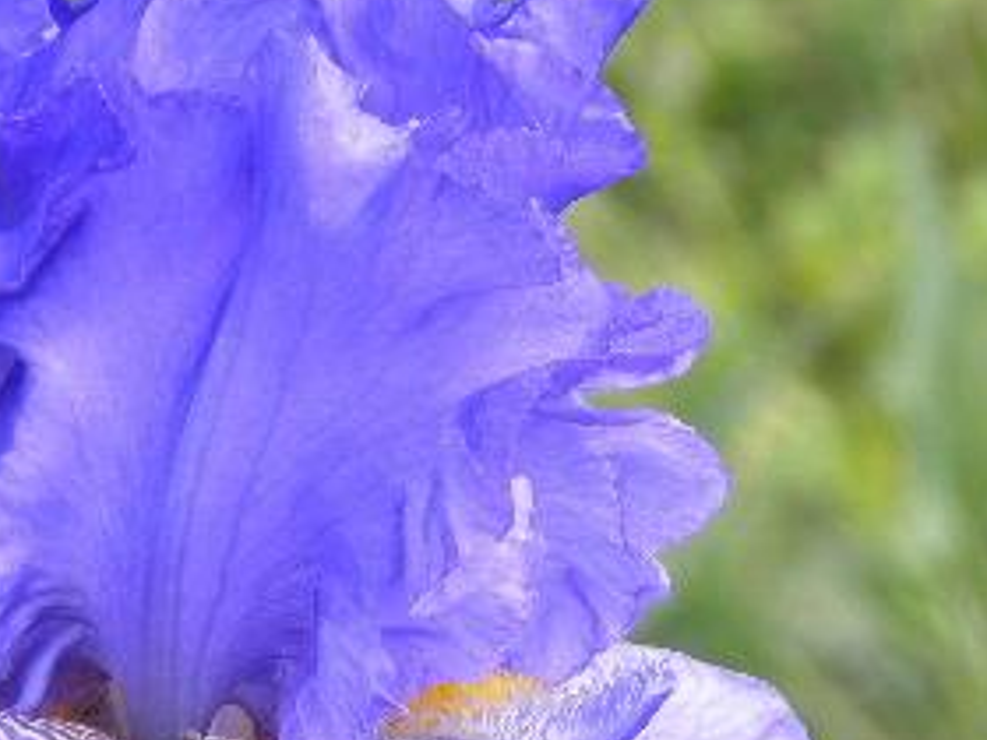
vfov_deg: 3.1
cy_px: 564
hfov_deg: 4.1
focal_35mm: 484
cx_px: 296
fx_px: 13800
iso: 72
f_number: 4.5
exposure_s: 1/73.4
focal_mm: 37.7
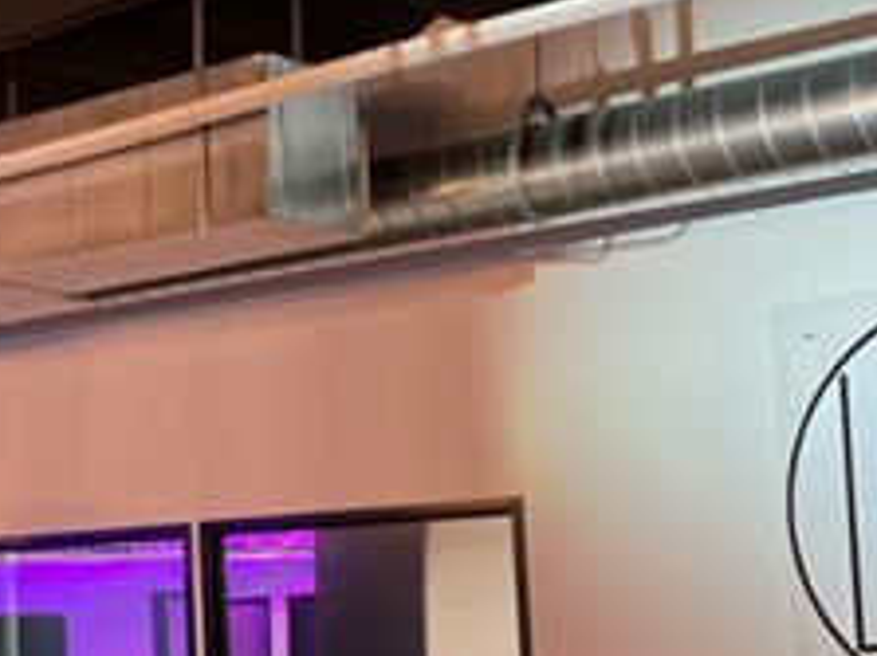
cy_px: 420
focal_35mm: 84
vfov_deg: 17.5
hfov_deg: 22.4
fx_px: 2127
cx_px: 0
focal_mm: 5.7
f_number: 1.5
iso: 400
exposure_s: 1/60
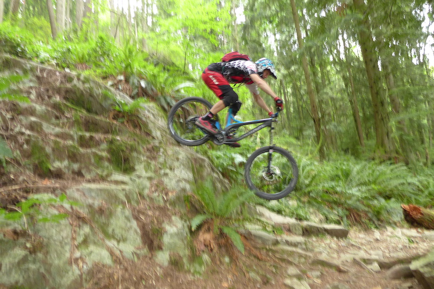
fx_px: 289
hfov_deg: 73.7
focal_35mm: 24
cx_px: 217
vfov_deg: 53.2
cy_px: 144
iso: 400
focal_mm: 4.7
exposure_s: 1/100
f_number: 1.4
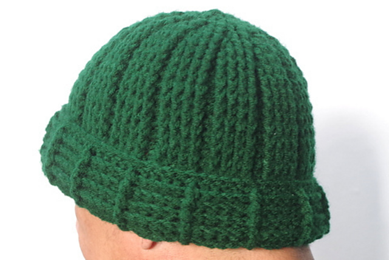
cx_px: 194
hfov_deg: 42.7
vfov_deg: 29.3
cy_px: 130
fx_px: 497
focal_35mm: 46
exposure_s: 1/4
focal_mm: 30.63
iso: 400
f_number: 5
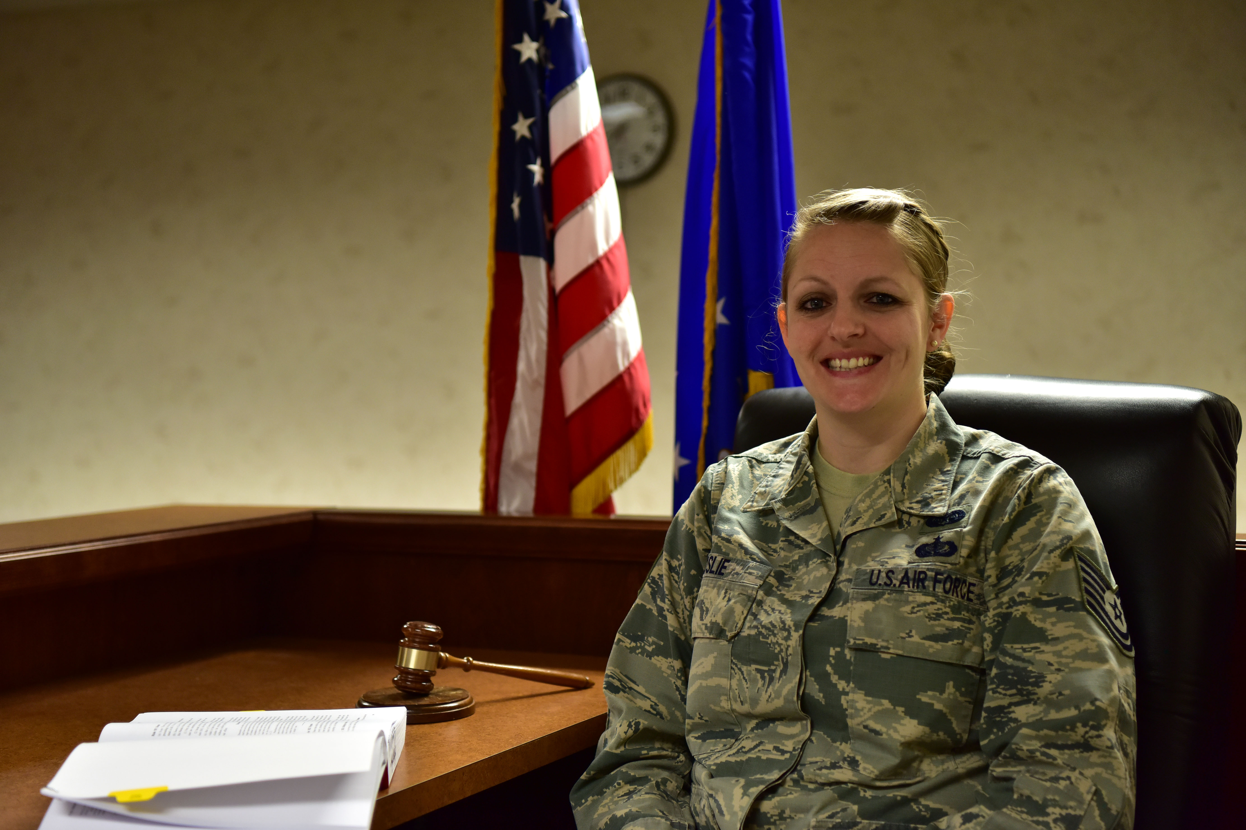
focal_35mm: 56
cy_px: 415
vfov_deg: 24.2
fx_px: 1938
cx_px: 623
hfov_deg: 35.6
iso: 1250
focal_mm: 56
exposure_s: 1/100
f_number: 3.2
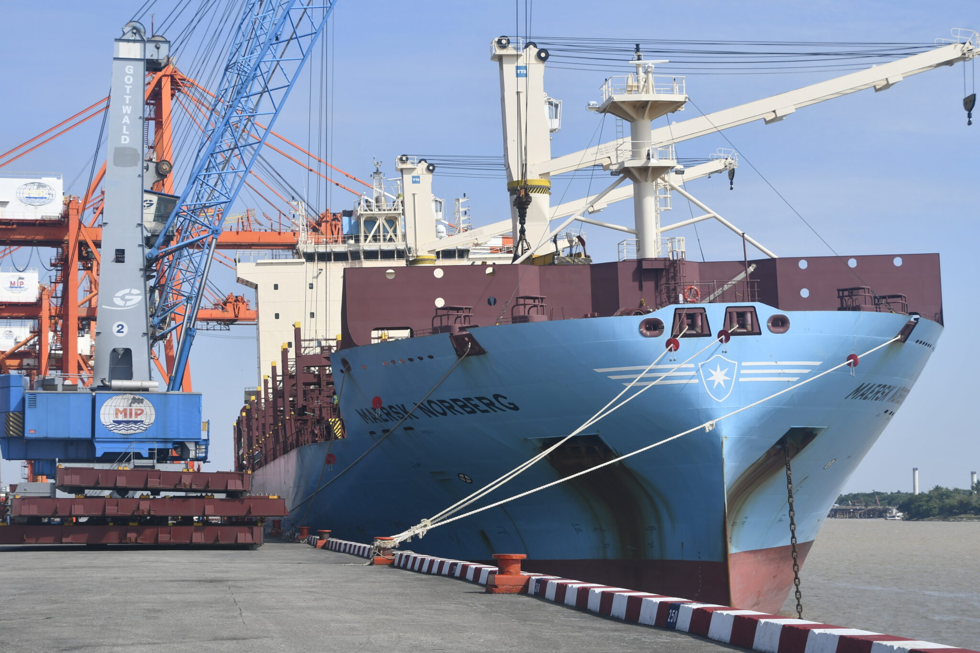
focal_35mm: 72
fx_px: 1960
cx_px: 490
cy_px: 326
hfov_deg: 28.1
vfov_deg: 18.9
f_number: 9
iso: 100
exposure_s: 1/320
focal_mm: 48
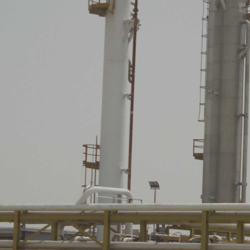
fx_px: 1683
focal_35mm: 206
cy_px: 114
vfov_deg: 8.5
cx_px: 161
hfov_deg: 8.5
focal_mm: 19.2
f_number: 16.3
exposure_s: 1/160
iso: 100
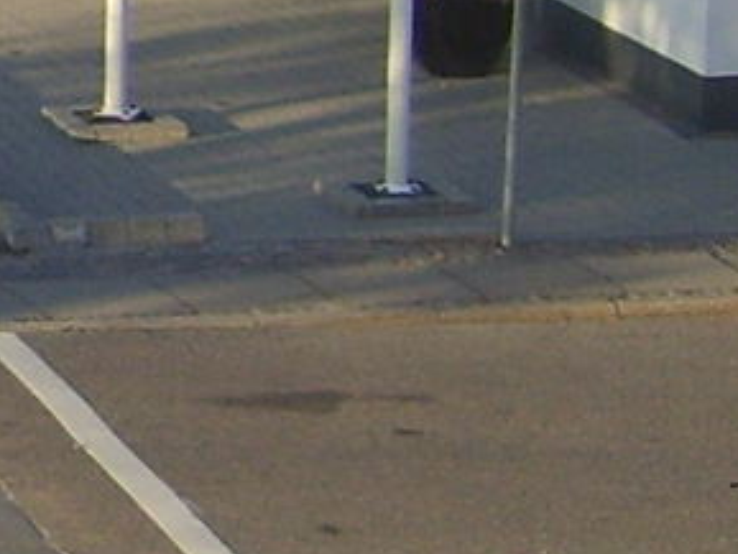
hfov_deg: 7.3
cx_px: -1272
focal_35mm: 248
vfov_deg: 5.9
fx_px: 5289
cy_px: -317
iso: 50
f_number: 2.8
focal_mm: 5.8
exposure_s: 1/500
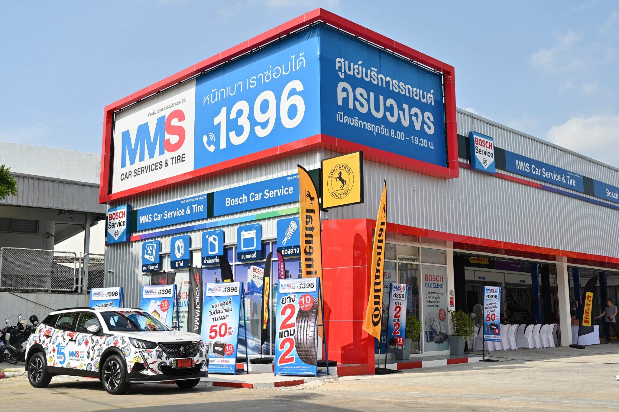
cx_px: 310
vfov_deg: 33.4
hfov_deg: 48.5
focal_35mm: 40
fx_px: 687
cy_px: 206
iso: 160
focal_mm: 40
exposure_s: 1/1000
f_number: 5.6
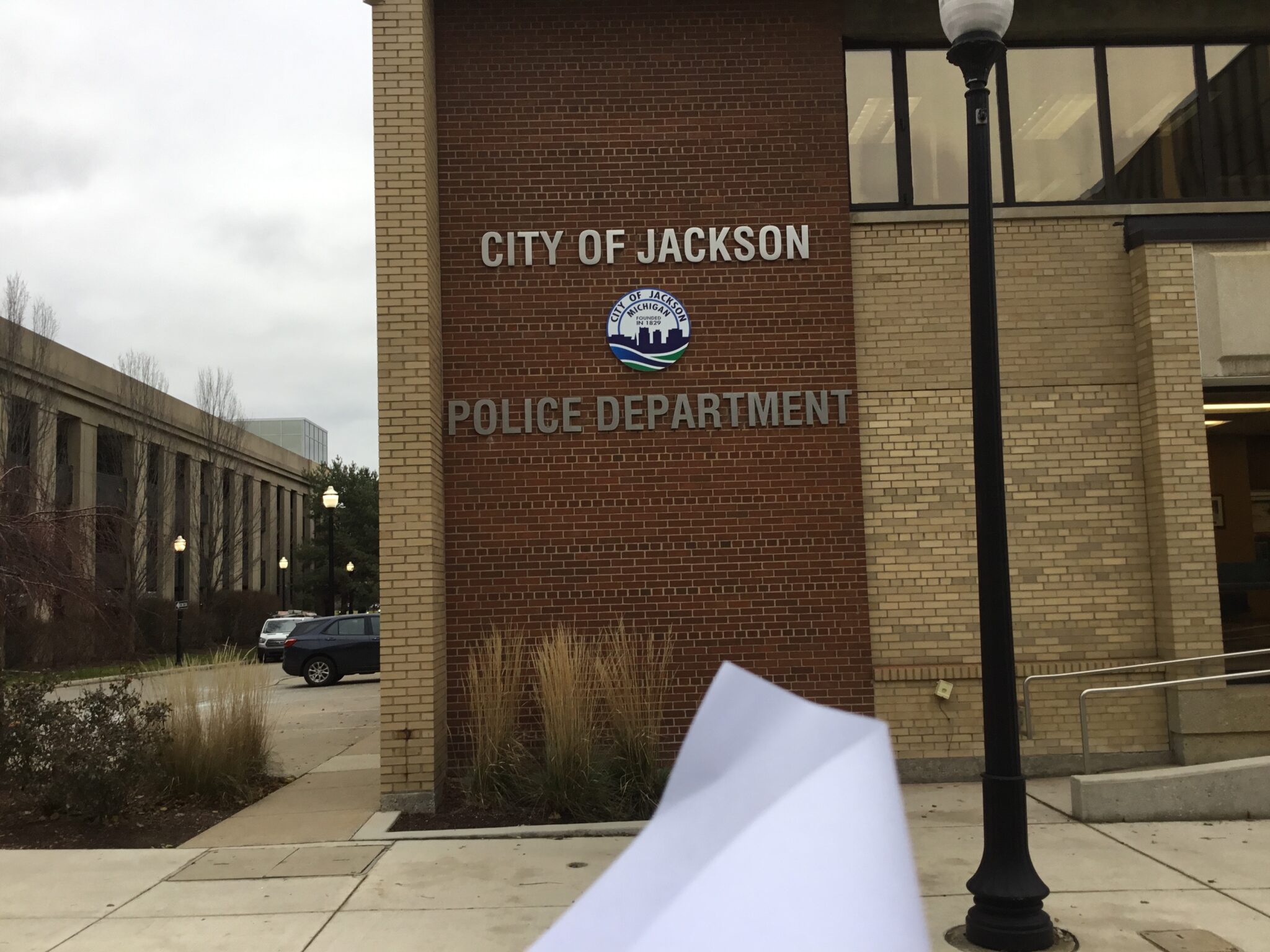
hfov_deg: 58.4
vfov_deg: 45.4
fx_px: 1137
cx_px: 635
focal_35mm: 31
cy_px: 476
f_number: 2.4
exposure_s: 1/120
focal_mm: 3.3
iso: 25
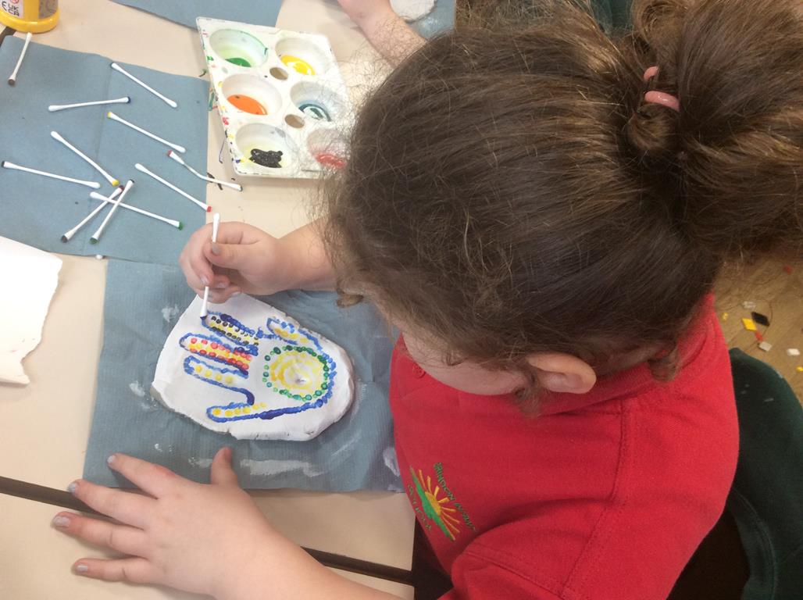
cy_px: 300
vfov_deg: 44.1
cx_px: 402
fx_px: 741
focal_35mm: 32
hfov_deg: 56.9
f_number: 2.4
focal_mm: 3.3
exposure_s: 1/25
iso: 80
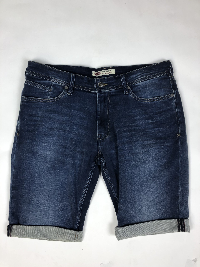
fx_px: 216
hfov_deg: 49.7
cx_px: 100
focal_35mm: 28
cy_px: 134
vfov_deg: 63.4
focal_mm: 4
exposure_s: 1/33
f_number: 1.8
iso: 40
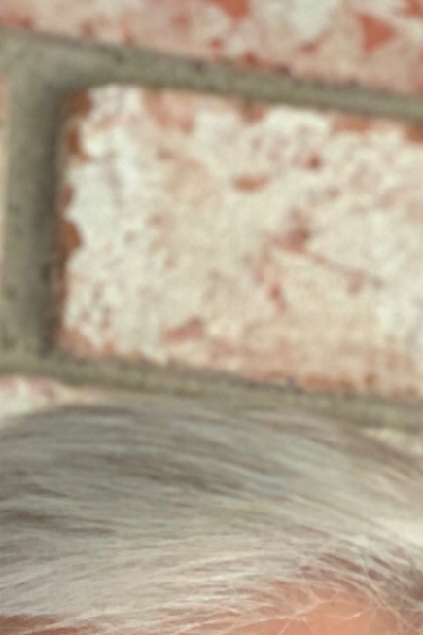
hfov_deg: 4.1
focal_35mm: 334
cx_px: 181
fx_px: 5889
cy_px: 1644
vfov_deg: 5.9
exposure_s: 1/122
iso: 125
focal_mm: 6
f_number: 2.4
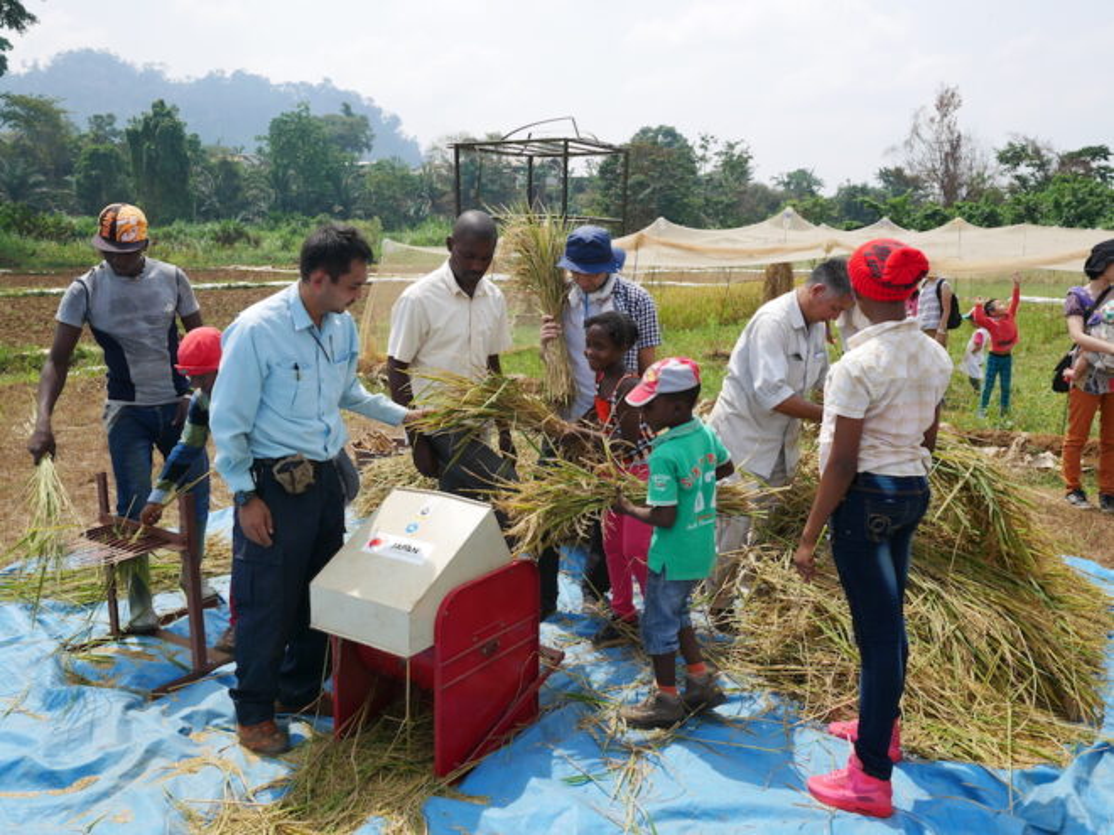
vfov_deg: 46.8
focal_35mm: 30
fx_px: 965
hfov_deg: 60.0
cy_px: 418
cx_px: 557
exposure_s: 1/800
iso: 200
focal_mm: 15
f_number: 5
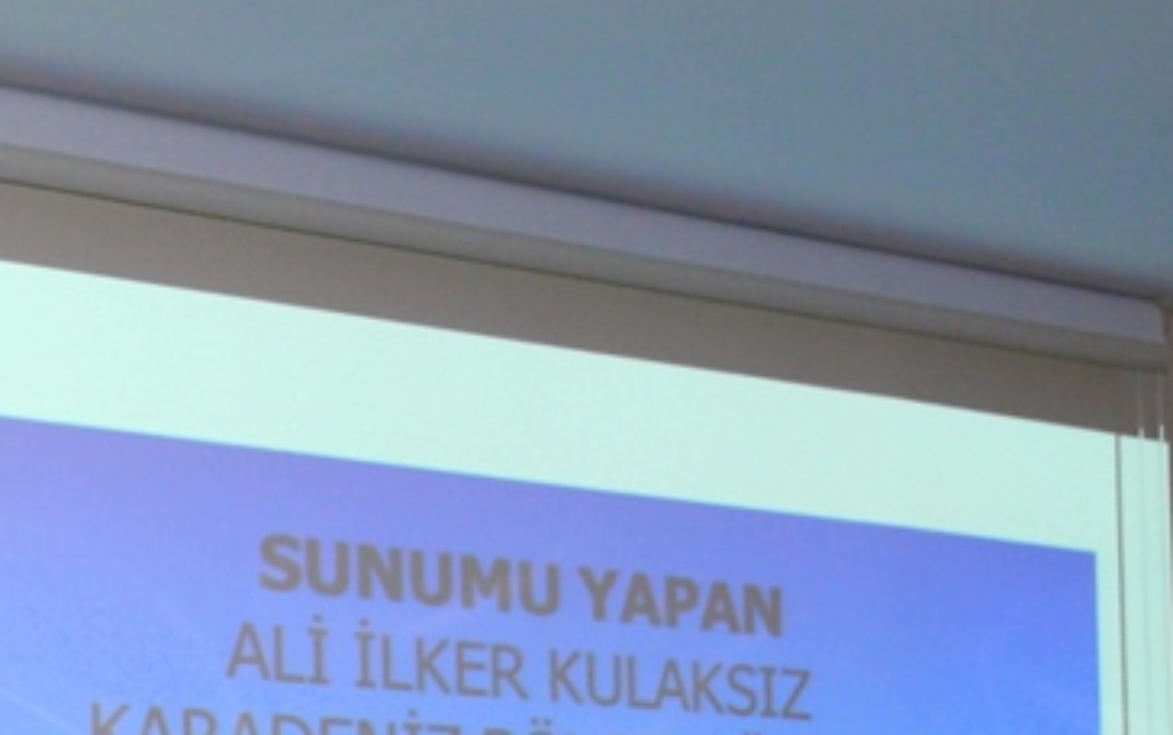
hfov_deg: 14.5
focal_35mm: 143
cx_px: 277
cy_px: 967
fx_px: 4574
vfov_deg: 9.0
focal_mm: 10.2
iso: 100
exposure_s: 1/30
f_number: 3.2
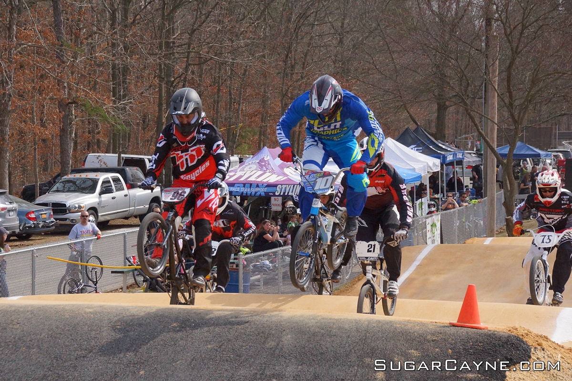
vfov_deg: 8.3
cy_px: 190
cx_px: 286
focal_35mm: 165
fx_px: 2621
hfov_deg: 12.5
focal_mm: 110
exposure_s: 1/2000
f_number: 11
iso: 1600
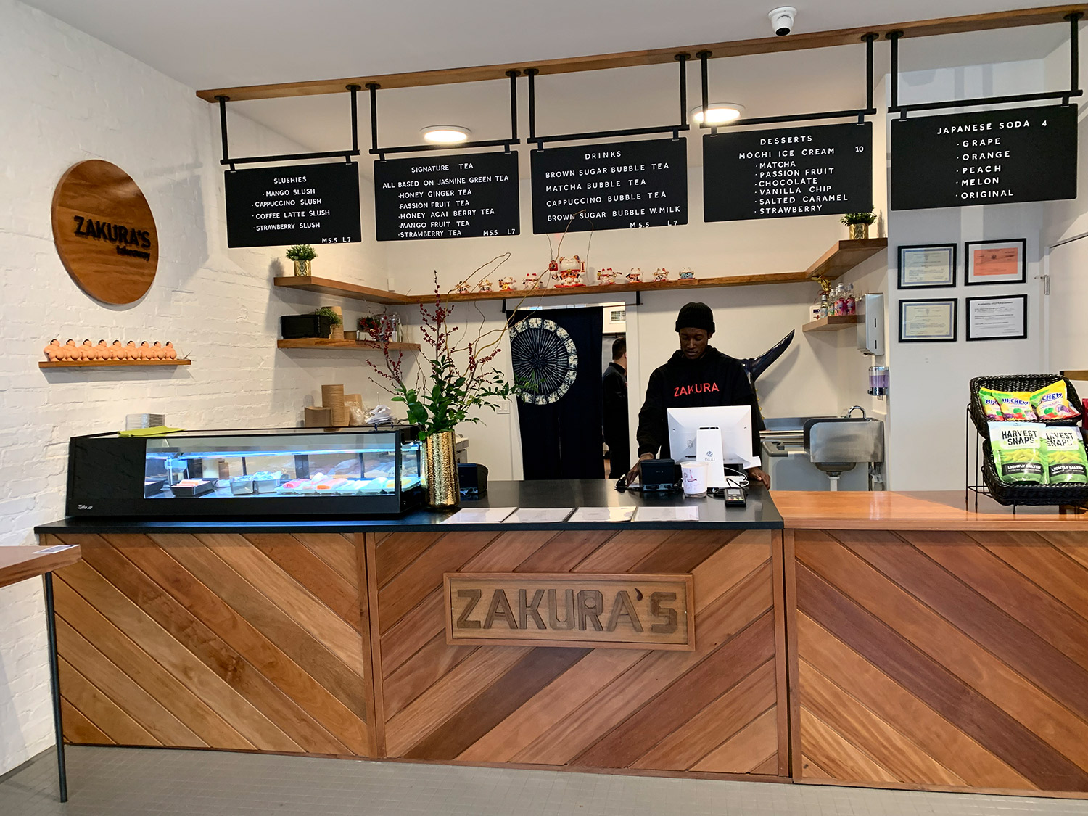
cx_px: 544
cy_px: 408
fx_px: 817
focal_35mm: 26
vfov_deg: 53.1
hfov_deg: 67.3
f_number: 1.8
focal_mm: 4.25
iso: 160
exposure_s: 1/60
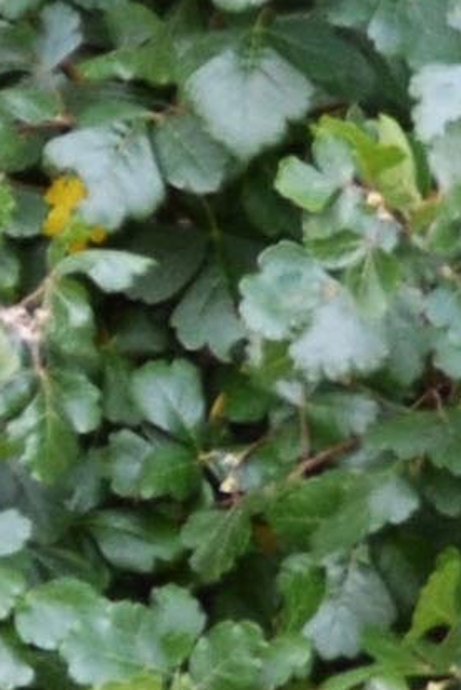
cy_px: -43
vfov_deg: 2.2
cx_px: -2946
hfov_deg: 1.5
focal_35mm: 917
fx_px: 17589
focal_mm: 55
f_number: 5.6
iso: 200
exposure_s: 1/125
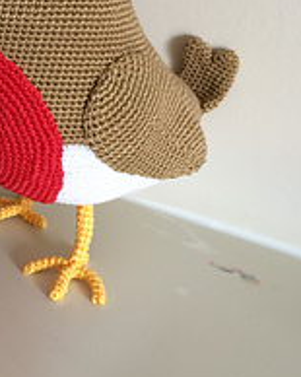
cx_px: -44
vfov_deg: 25.9
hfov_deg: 19.9
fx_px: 814
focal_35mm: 73
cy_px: 113
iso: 80
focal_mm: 4.15
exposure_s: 1/30
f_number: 2.2
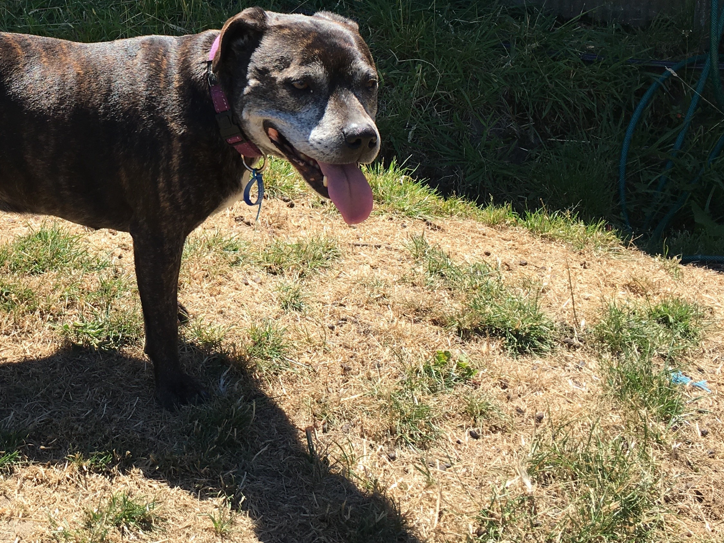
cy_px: 141
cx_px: 144
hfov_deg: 35.6
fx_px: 1087
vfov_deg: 27.7
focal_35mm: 52
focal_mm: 4.15
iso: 25
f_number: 2.2
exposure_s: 1/785
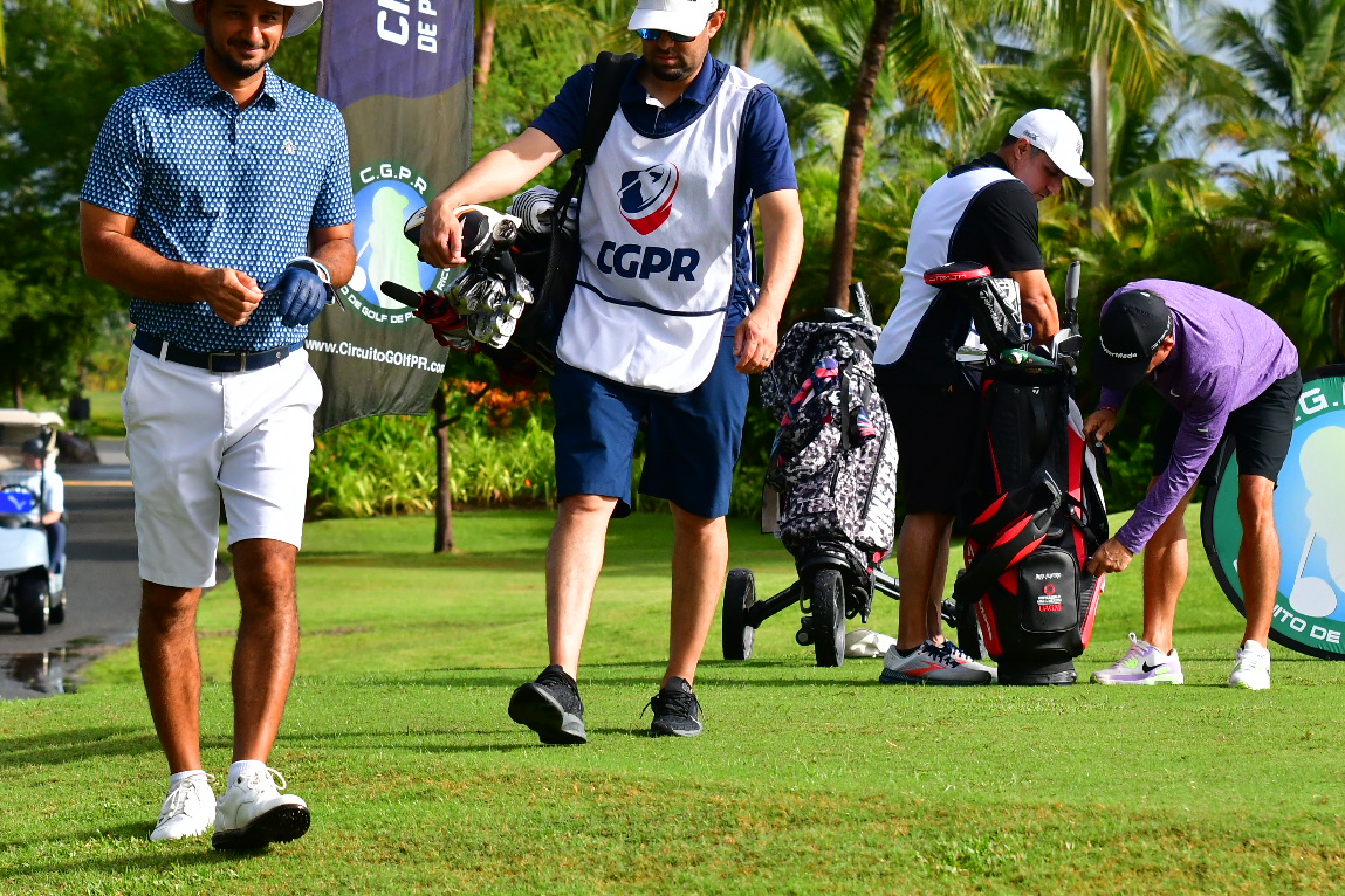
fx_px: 5529
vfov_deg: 9.3
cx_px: 657
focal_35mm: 148
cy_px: 283
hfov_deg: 13.9
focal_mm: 70
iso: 1250
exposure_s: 1/8000
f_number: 6.3
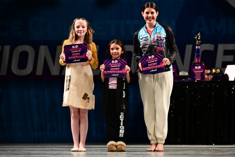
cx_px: 118
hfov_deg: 12.5
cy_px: 78
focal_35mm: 165
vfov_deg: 8.3
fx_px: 1077
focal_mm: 165
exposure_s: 1/800
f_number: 4
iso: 2000
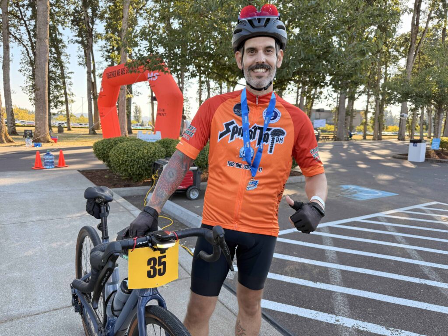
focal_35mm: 24
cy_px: 168
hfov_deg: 71.6
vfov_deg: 56.8
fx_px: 311
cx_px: 224
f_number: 1.78
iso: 100
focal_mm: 6.76
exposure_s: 1/510
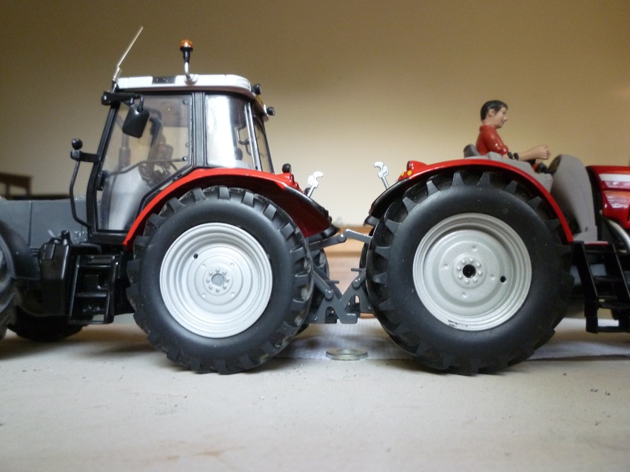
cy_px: 233
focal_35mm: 30
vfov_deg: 46.8
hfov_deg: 60.0
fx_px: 546
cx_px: 318
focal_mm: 5.2
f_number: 3.3
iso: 400
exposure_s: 1/15
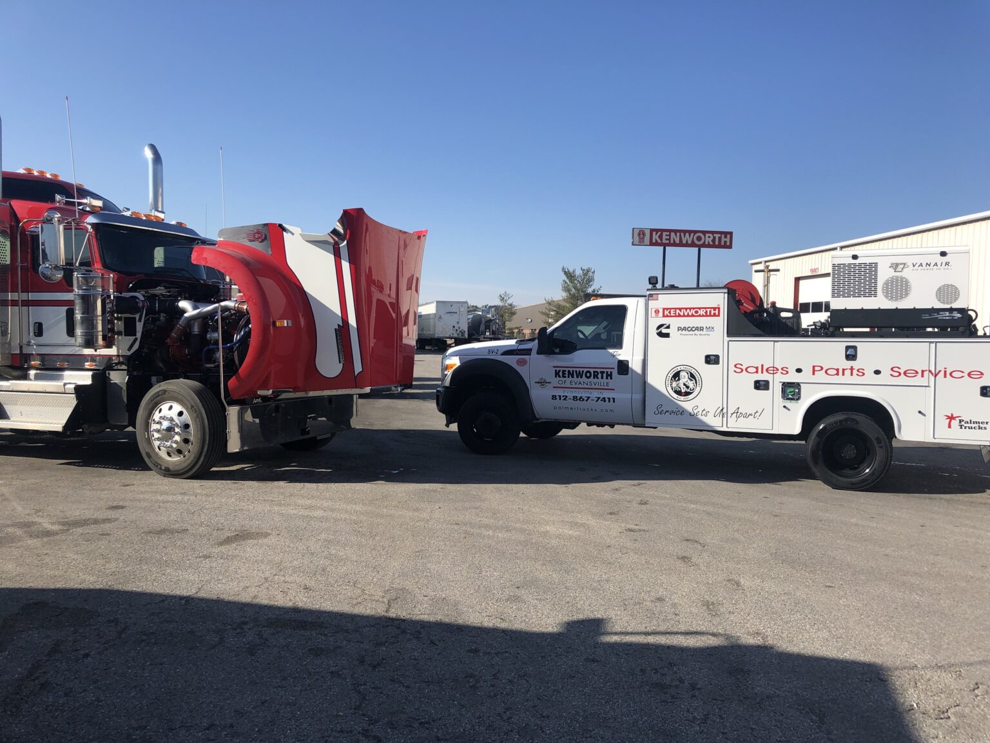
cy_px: 372
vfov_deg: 49.7
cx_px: 495
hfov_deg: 63.4
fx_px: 801
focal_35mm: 28
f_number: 1.8
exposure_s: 1/2024
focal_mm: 3.99
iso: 20
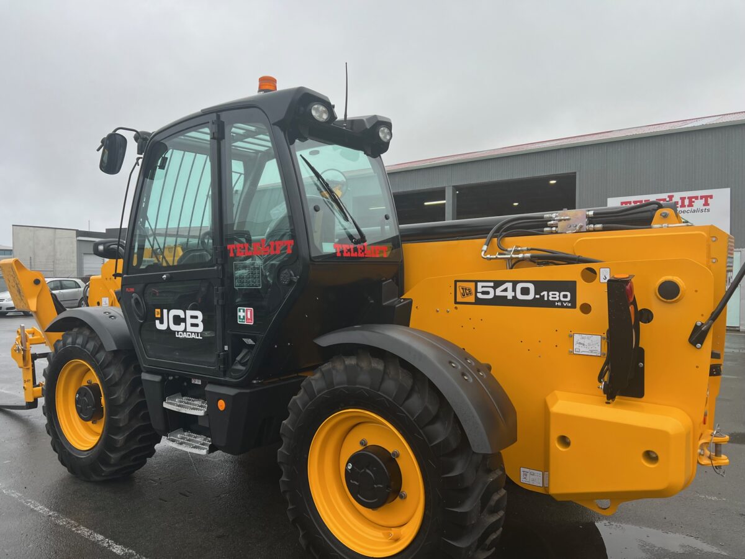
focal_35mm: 26
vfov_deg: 53.1
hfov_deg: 67.3
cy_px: 280
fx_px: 560
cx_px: 372
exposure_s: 1/614
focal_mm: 5.7
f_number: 1.5
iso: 50
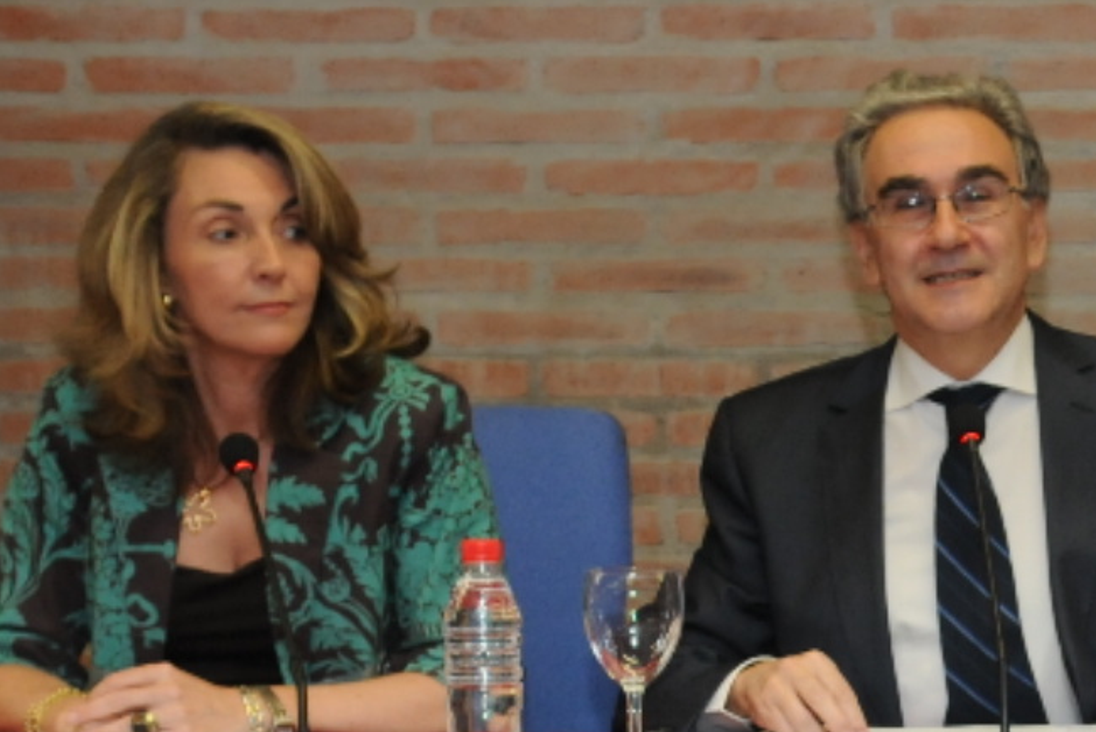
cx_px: 1174
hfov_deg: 16.1
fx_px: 3777
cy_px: 749
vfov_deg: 11.0
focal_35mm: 124
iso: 800
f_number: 4
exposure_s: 1/160
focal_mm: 28
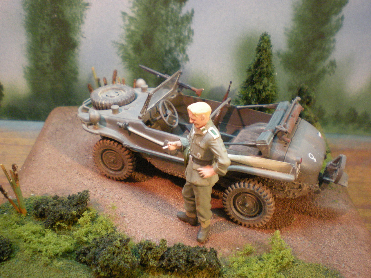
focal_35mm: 38
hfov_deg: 49.0
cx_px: 186
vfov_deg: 37.7
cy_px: 139
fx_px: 407
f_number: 3.1
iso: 336
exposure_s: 1/15
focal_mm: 6.3
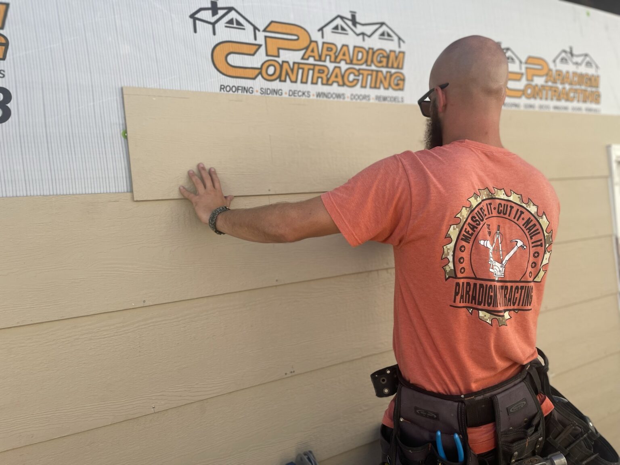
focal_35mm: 26
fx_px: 466
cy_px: 232
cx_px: 310
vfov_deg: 53.1
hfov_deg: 67.3
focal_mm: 4.2
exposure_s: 1/2053
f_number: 1.6
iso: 50
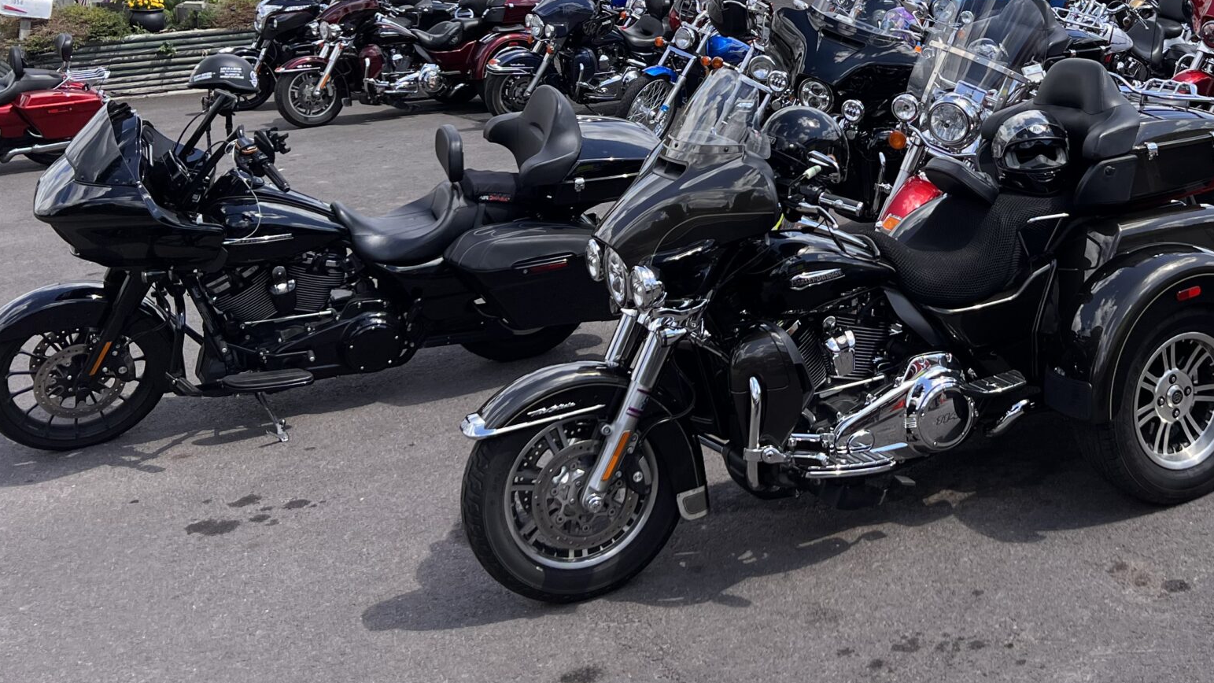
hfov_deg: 42.3
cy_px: 2
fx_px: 1513
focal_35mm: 47
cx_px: 915
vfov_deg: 24.3
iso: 50
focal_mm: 5.7
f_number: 1.5
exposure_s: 1/3831
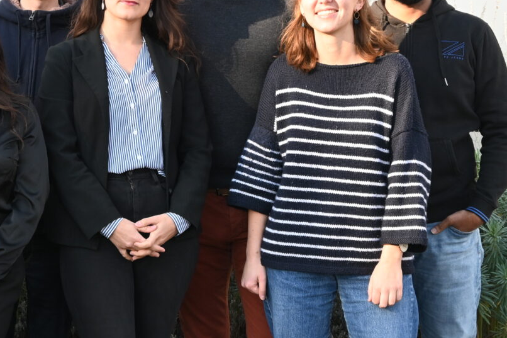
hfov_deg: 14.3
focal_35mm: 143
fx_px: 2013
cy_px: 112
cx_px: 104
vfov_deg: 9.6
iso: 400
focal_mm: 50
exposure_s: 1/200
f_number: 6.3
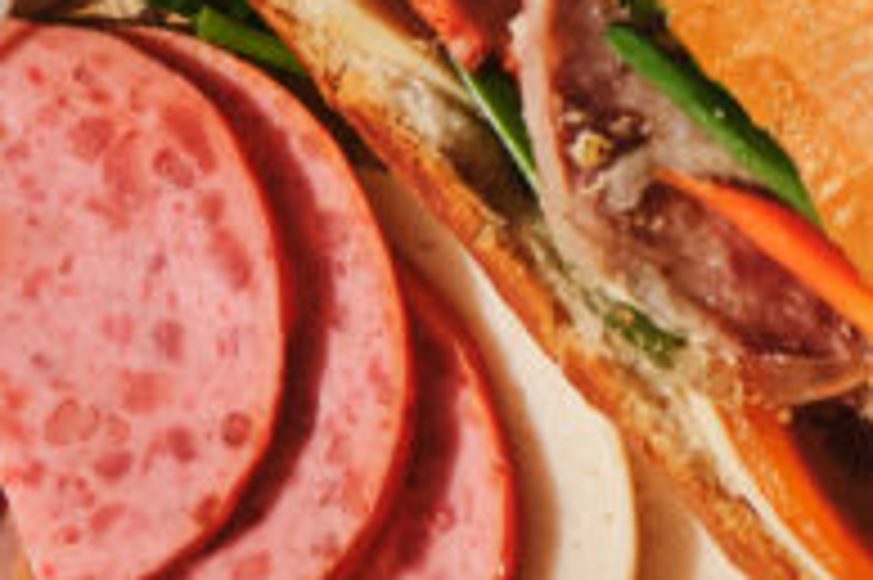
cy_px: 178
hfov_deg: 5.8
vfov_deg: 3.9
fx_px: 8577
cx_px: 814
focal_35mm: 354
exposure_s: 1/500
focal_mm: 44.7
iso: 400
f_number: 9
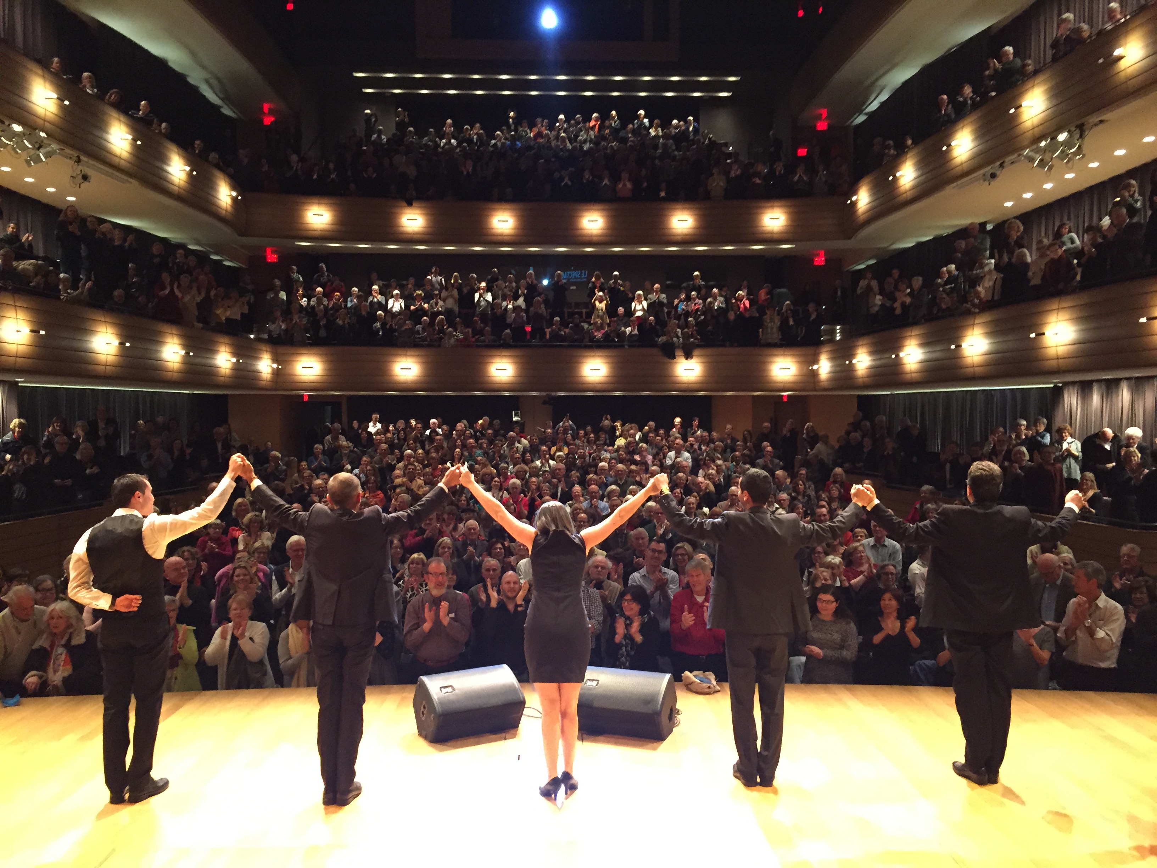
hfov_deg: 61.7
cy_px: 434
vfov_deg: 48.2
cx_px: 578
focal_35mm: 29
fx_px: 969
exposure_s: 1/20
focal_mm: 4.15
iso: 250
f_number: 2.2
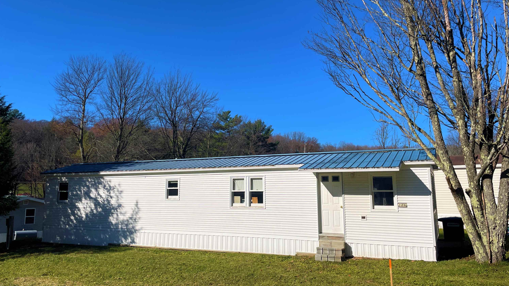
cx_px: 253
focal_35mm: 29
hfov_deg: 66.1
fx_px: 391
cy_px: 135
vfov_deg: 40.2
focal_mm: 4.2
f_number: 1.6
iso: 50
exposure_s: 1/8403
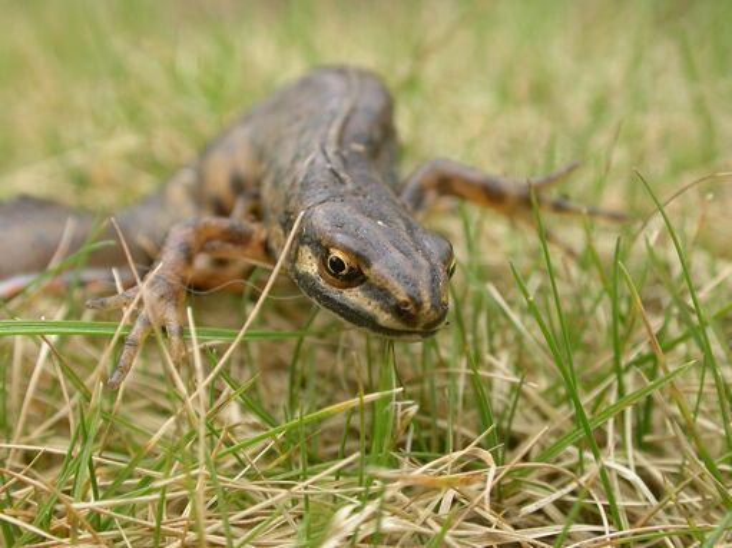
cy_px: 274
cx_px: 366
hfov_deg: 27.8
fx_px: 1480
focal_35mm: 70
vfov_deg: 21.0
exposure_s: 1/139
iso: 100
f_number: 4.7
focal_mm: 14.6
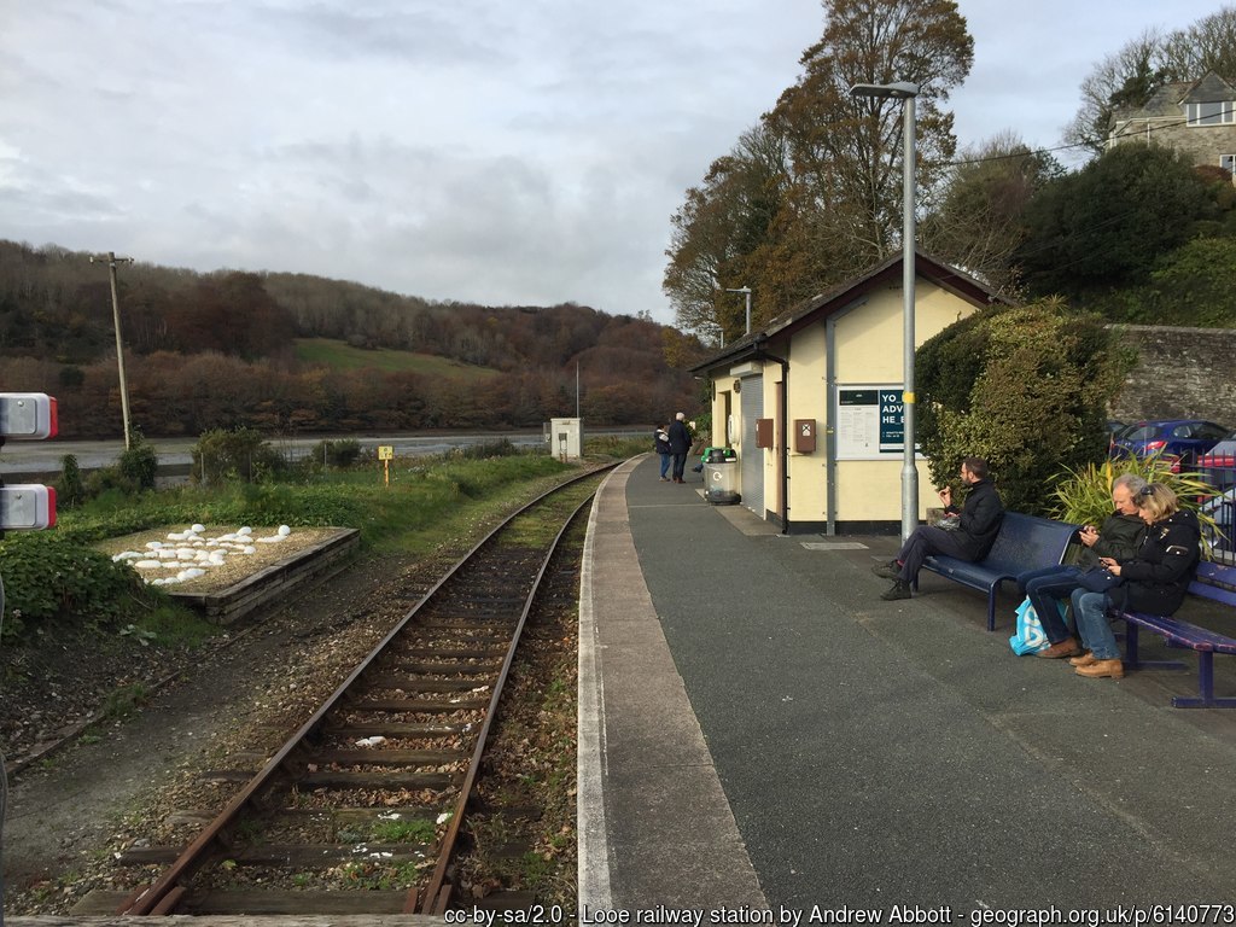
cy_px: 464
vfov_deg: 48.2
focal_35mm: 29
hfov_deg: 61.7
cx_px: 618
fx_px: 1035
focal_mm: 4.15
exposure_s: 1/1130
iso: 32
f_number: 2.2
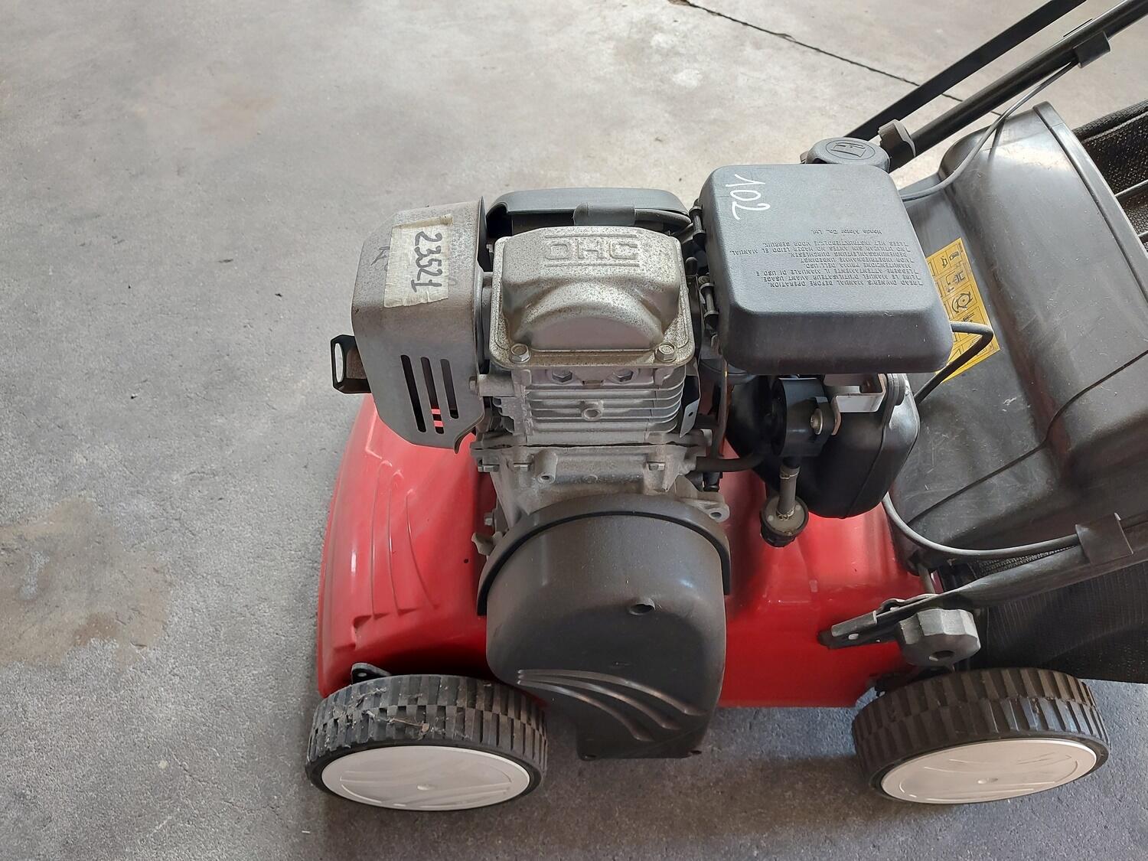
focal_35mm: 24
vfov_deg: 56.8
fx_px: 796
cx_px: 574
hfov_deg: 71.6
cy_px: 430
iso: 200
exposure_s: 1/60
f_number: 1.8
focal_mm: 5.23
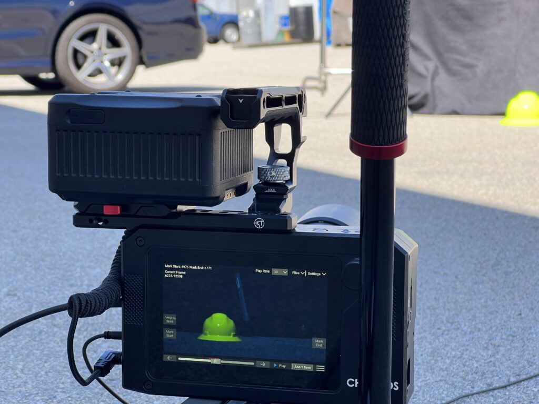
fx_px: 1199
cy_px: 202
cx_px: 270
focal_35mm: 77
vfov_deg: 19.1
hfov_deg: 25.3
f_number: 2.8
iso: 32
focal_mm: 9
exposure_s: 1/170
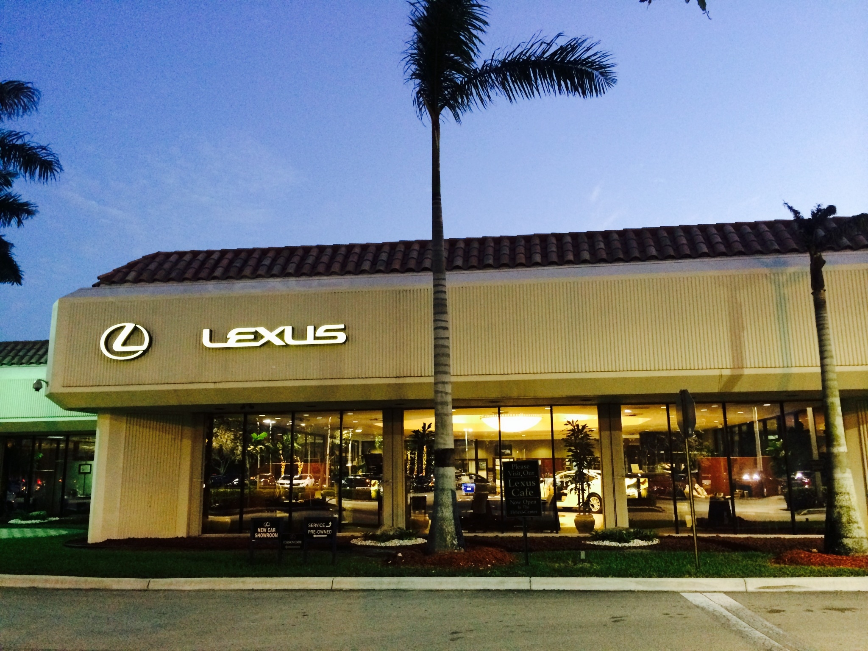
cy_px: 326
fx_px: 752
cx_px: 434
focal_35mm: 30
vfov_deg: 46.8
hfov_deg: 60.0
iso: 320
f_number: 2.2
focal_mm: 4.12
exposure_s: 1/20
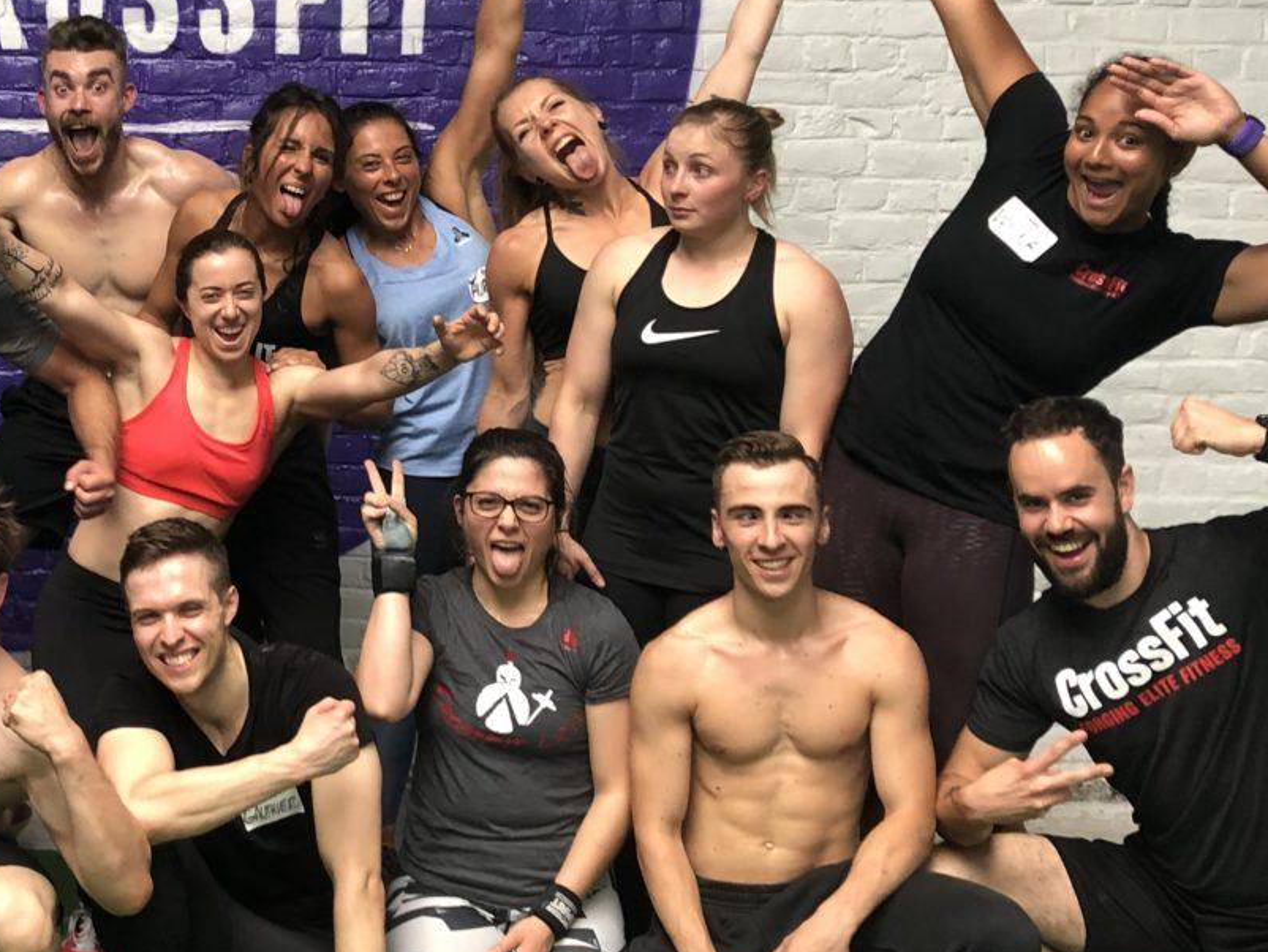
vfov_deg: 21.8
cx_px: 130
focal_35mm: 67
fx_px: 2455
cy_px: 312
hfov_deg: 27.9
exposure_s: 1/33
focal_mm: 4
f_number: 1.8
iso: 32
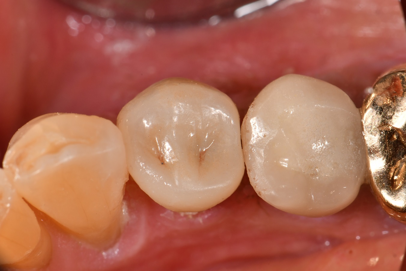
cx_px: 203
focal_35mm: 157
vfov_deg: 8.7
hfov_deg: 13.1
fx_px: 1770
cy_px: 136
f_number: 32
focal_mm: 105
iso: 200
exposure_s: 1/200
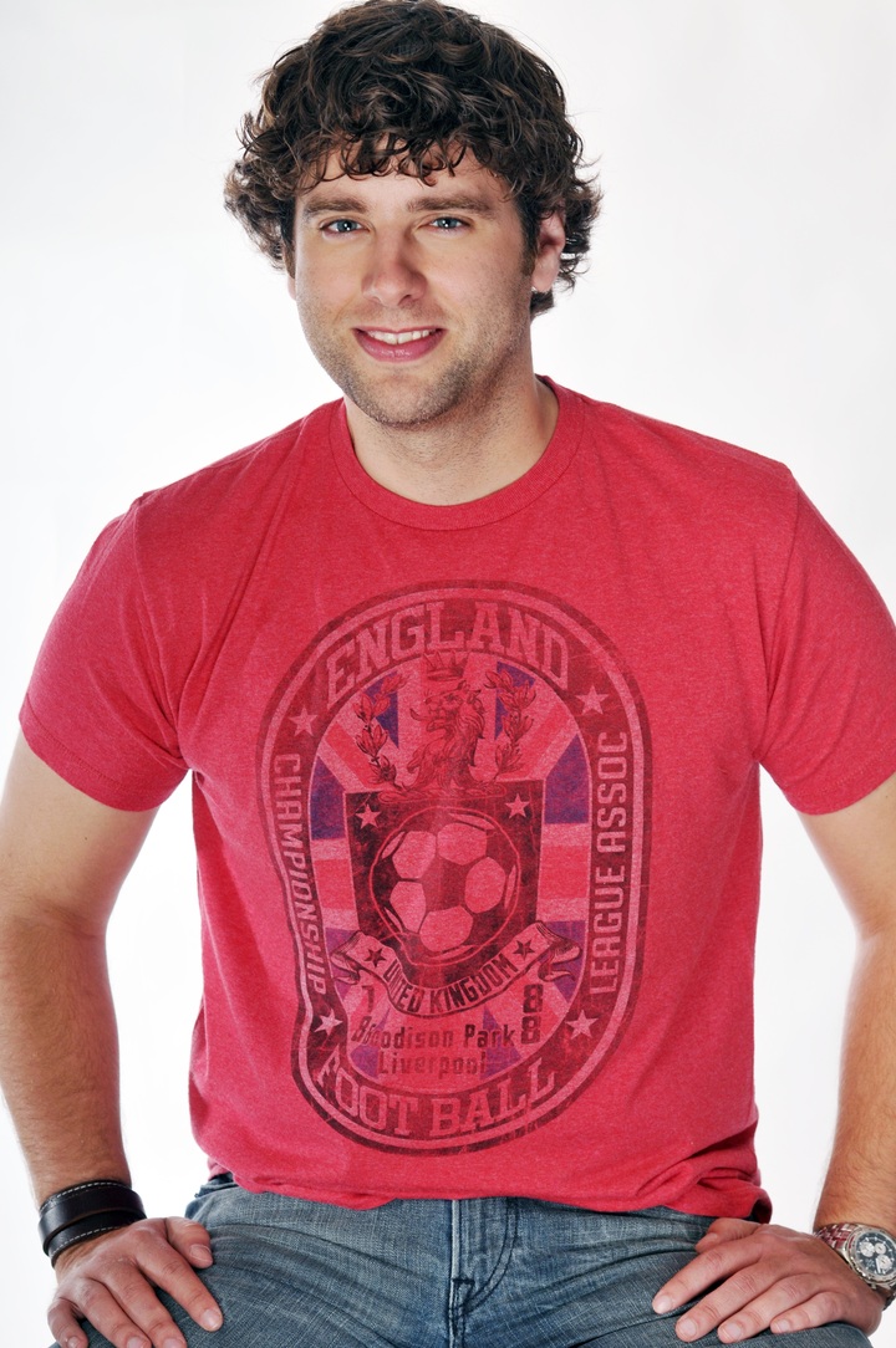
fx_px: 5895
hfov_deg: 8.7
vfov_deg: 13.1
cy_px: 674
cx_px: 448
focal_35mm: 158
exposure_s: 1/250
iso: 200
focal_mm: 105
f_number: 6.3
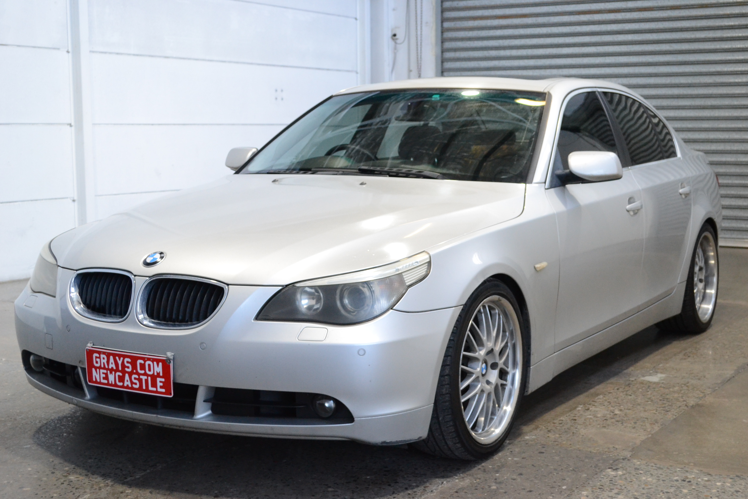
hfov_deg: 38.9
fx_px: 1060
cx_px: 374
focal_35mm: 51
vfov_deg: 26.5
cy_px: 250
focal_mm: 34
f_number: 5
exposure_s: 1/160
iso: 1600
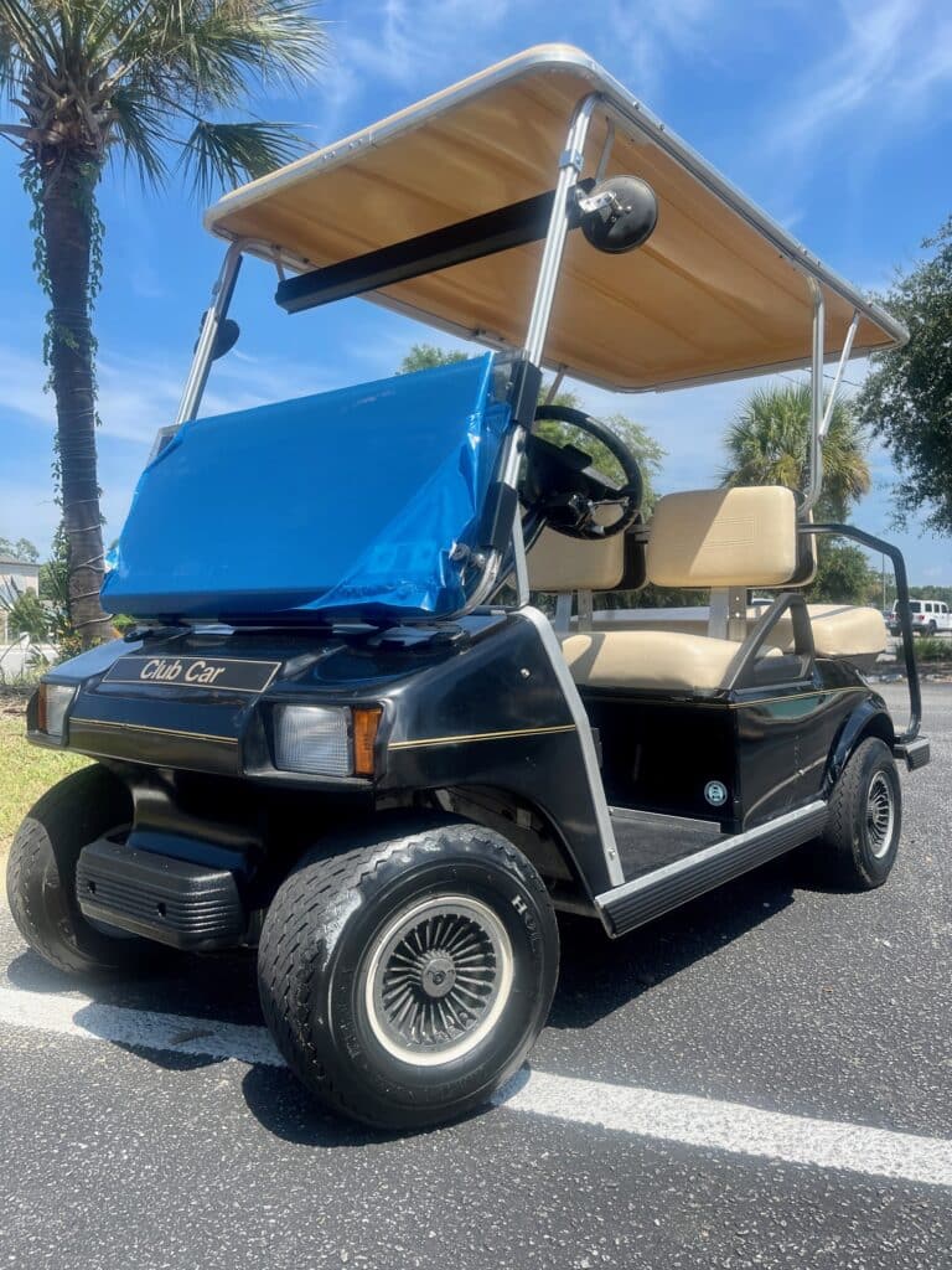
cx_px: 476
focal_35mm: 26
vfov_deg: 67.3
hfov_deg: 53.1
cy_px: 635
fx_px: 953
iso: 32
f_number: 1.6
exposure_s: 1/2165
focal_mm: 5.1
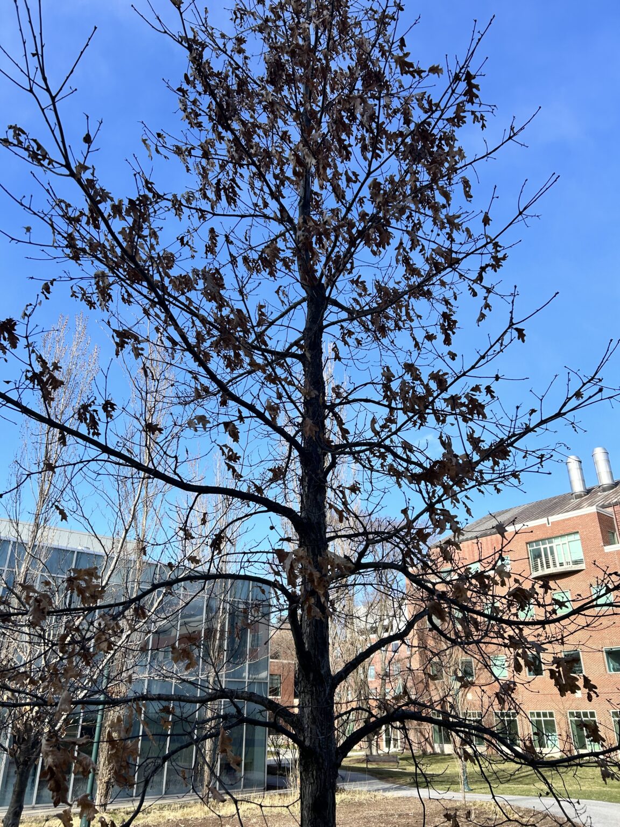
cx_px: 310
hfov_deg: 53.1
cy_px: 414
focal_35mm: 26
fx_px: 621
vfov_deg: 67.3
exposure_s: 1/2123
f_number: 1.5
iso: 50
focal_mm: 5.7
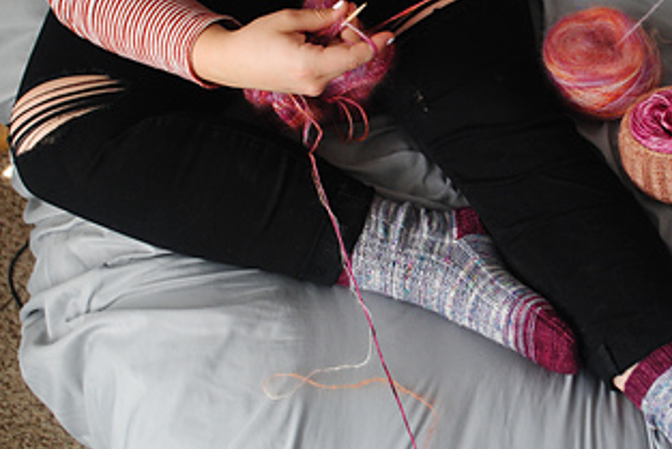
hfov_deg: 27.7
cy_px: 186
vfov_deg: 18.9
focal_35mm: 72
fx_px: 1345
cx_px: 502
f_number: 4.5
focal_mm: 30
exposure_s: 1/25
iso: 400
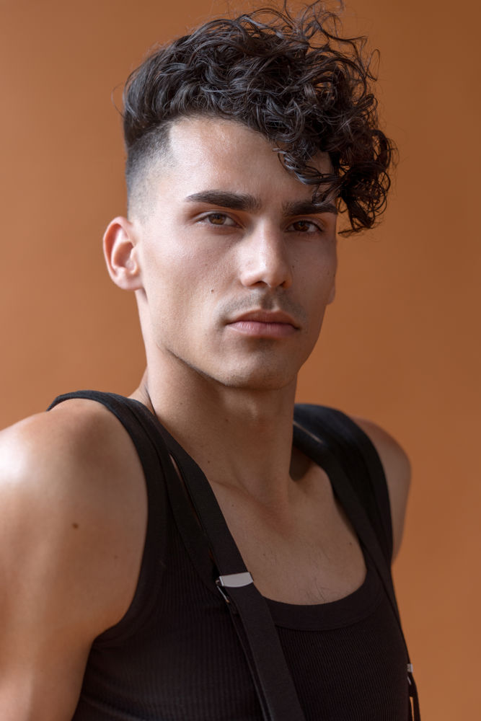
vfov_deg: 39.6
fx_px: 1002
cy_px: 360
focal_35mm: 50
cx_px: 240
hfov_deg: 27.0
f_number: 3.2
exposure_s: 1/160
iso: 400
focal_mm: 50
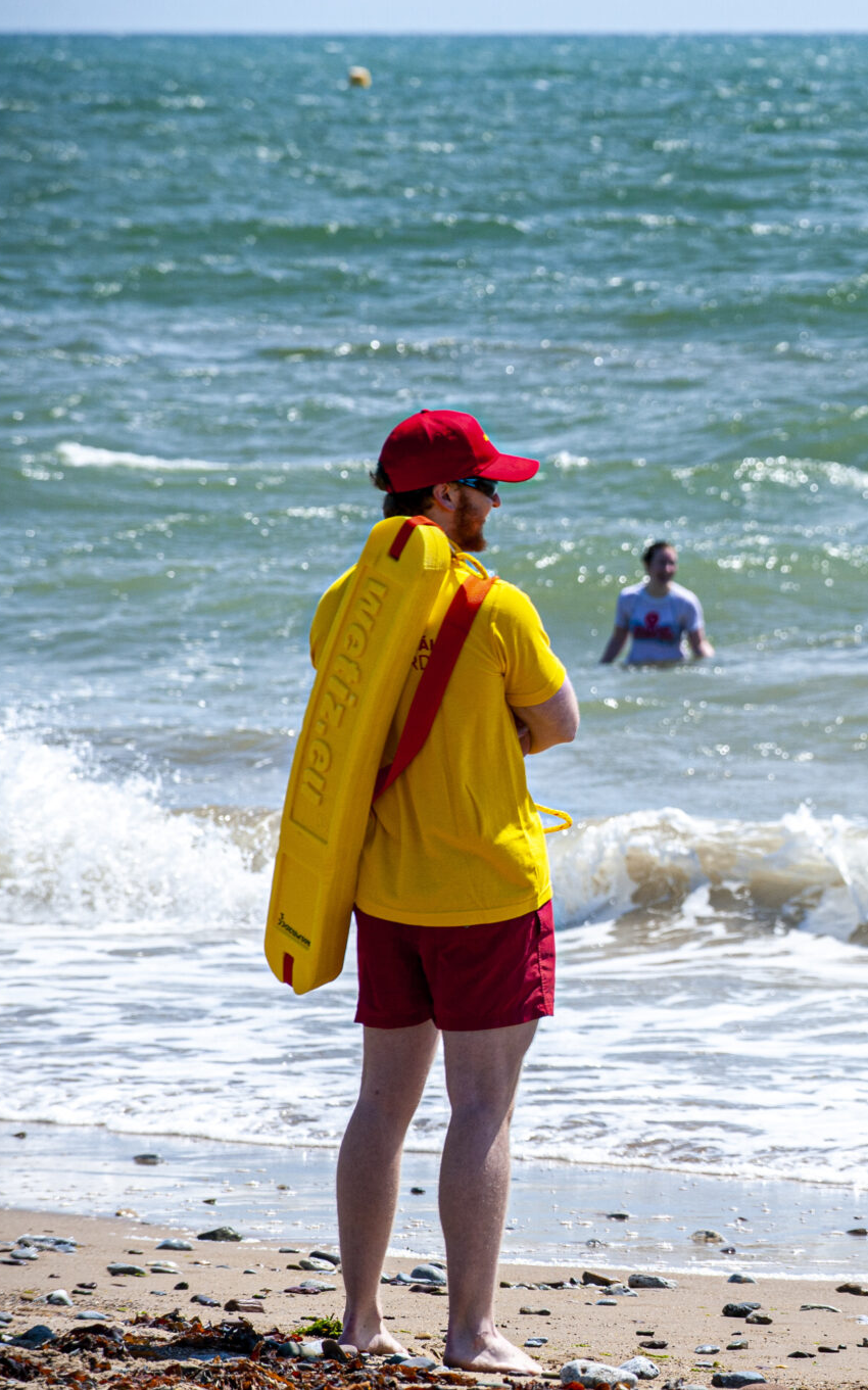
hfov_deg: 5.2
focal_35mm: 253
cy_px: 695
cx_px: 1030
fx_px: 9581
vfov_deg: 8.3
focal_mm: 165
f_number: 7.1
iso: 320
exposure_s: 1/1600
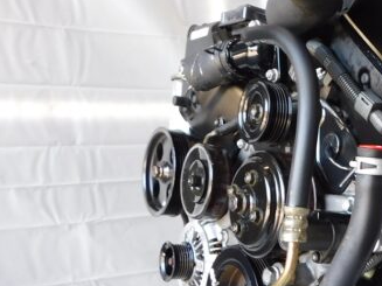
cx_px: 445
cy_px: 222
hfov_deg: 30.7
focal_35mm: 54
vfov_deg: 26.6
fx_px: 596
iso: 140
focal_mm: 4
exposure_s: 1/30
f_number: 3
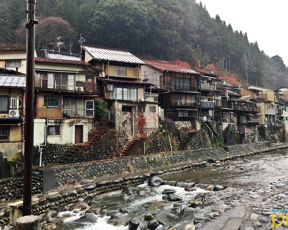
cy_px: 106
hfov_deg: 51.3
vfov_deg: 42.2
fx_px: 298
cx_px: 165
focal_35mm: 35
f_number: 2.2
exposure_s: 1/120
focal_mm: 4.15
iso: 40
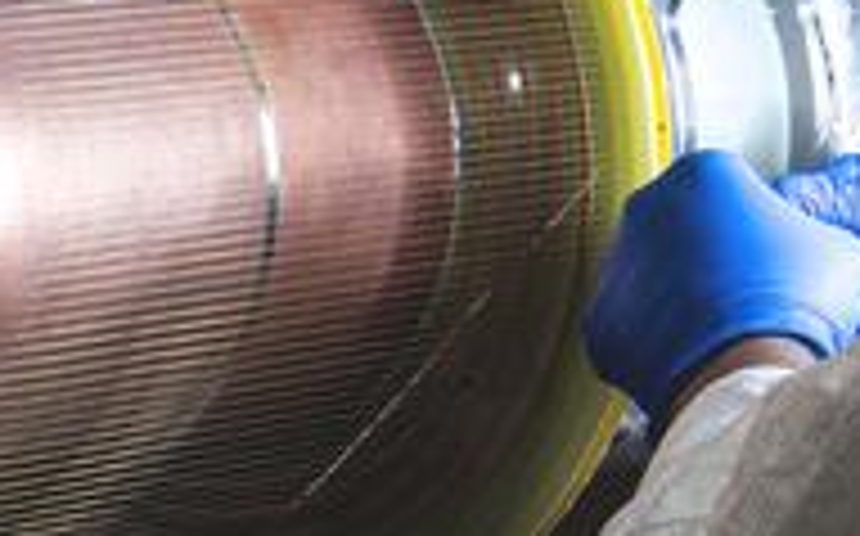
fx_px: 6557
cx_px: 86
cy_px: 124
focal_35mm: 280
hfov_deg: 7.5
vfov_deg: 4.7
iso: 1000
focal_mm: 50
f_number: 8
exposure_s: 1/125
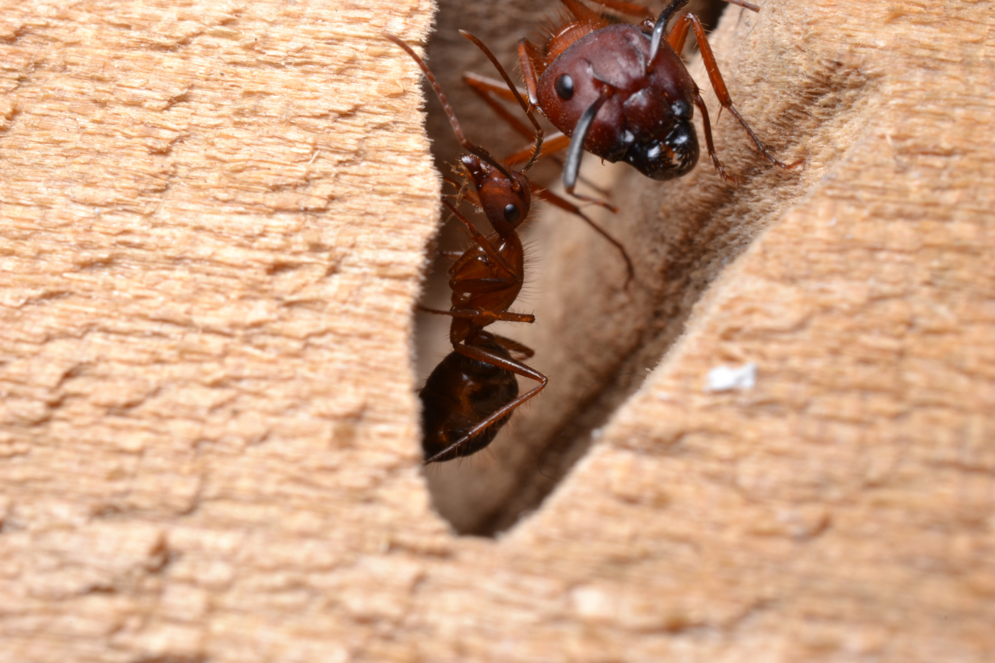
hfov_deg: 33.4
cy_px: 332
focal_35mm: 60
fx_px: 1658
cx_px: 498
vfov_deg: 22.6
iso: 100
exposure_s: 1/160
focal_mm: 40
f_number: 25
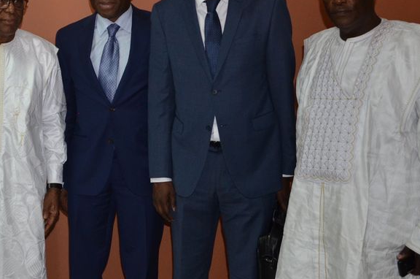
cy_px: 83
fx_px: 699
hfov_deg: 30.4
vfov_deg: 22.4
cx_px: -26
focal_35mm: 60
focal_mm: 18
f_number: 3.5
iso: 800
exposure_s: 1/60
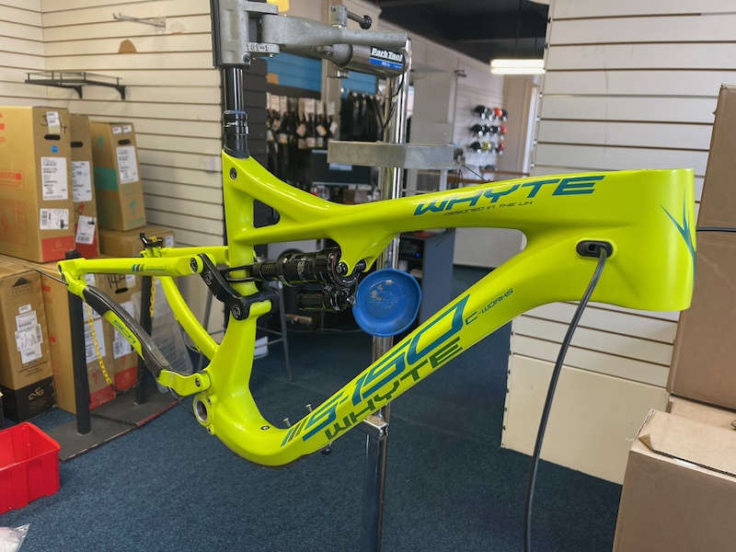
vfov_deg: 53.1
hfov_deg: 67.3
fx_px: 553
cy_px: 276
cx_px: 368
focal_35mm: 26
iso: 100
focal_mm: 5.1
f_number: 1.6
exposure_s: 1/100
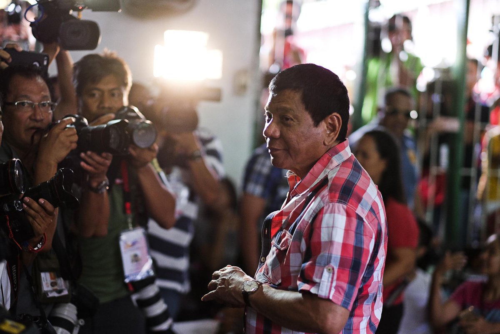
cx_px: 250
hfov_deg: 24.2
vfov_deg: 16.3
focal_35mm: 84
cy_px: 167
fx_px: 1167
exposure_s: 1/500
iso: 1250
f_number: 1.4
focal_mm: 56
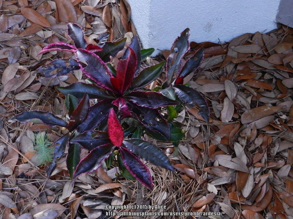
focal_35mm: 76
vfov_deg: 19.4
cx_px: 146
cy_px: 110
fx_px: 643
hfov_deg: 25.7
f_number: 4.8
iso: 400
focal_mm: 13.5
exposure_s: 1/13
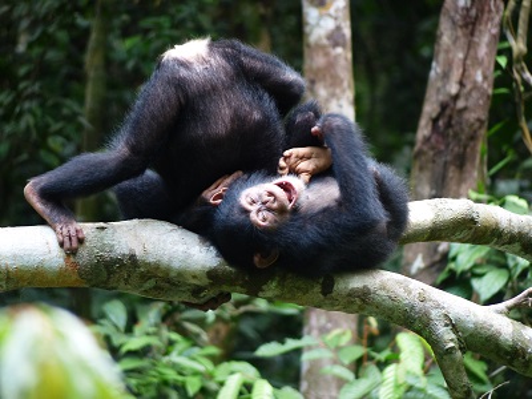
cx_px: 266
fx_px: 9221
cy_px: 200
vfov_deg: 2.5
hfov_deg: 3.3
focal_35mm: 600
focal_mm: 108
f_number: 2.8
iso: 200
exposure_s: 1/40
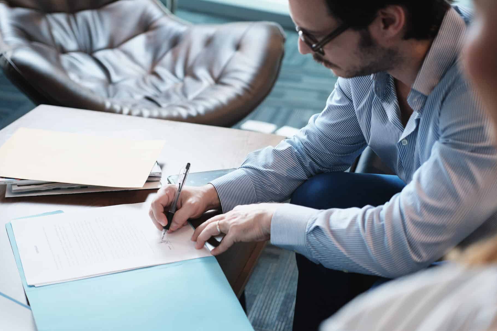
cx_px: 254
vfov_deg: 22.6
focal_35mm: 60
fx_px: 828
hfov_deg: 33.4
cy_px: 174
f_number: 1.8
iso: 500
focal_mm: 35
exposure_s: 1/60
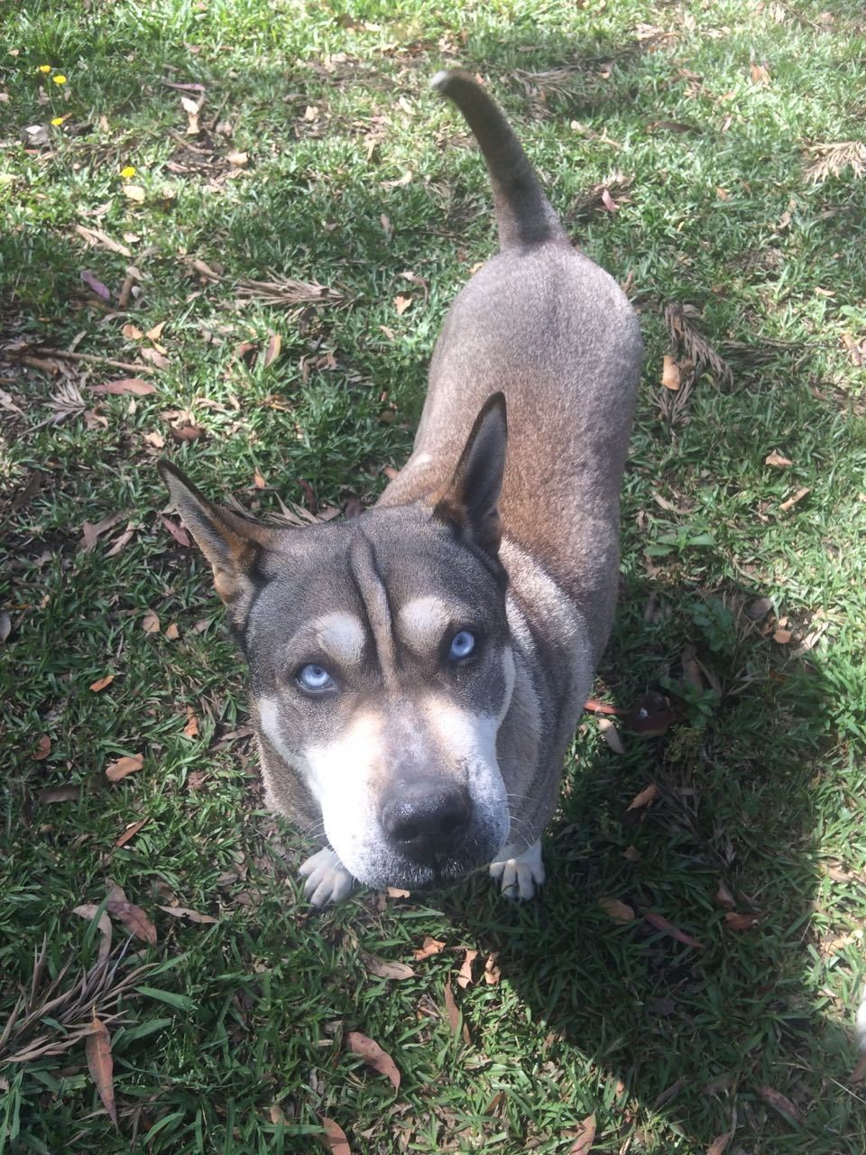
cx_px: 433
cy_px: 578
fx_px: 967
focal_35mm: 29
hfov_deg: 48.2
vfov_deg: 61.7
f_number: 2.2
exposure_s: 1/406
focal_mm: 4.15
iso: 32
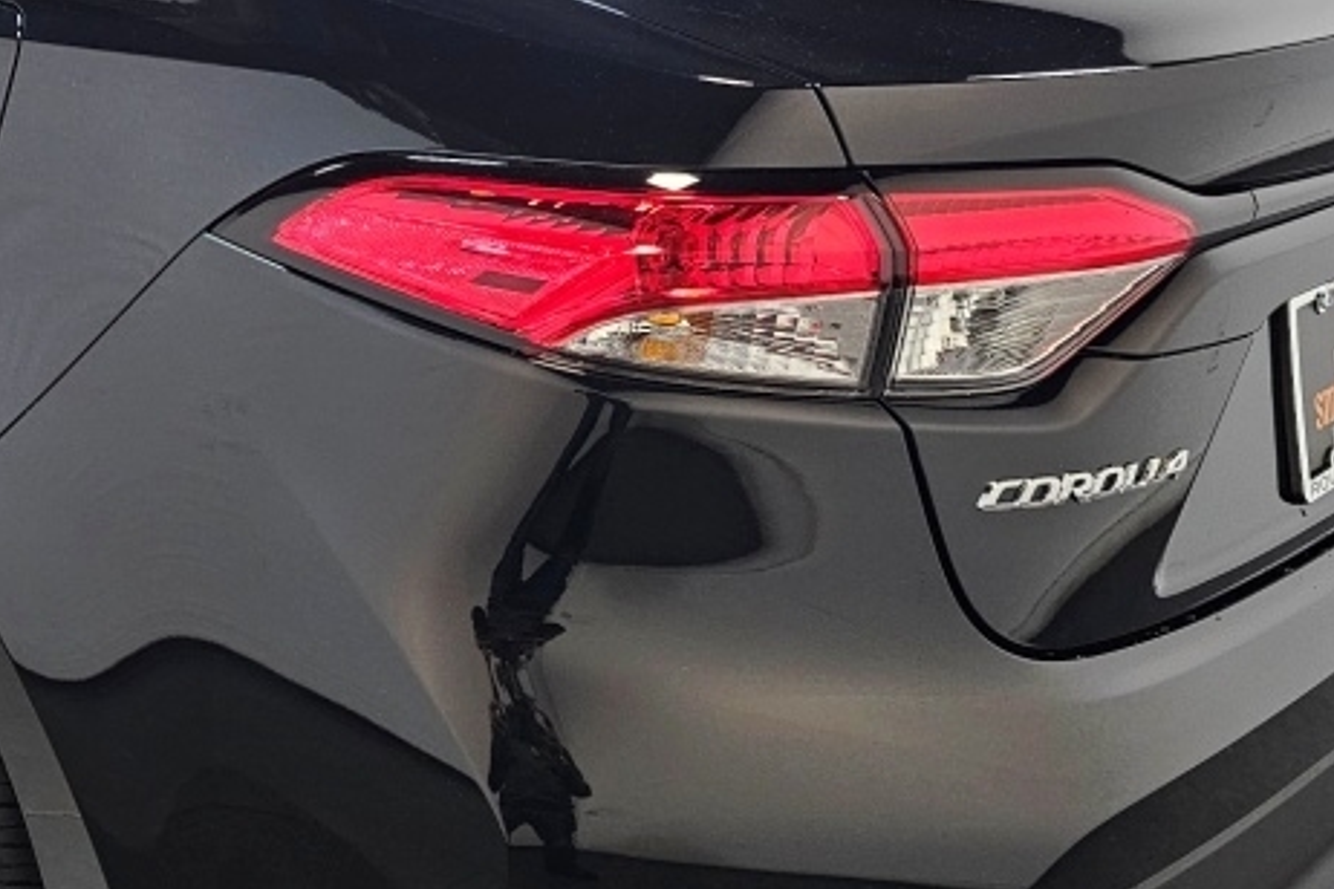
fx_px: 1964
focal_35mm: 53
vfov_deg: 25.3
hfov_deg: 35.8
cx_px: 202
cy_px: 271
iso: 640
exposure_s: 1/60
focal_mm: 6.3
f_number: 1.7
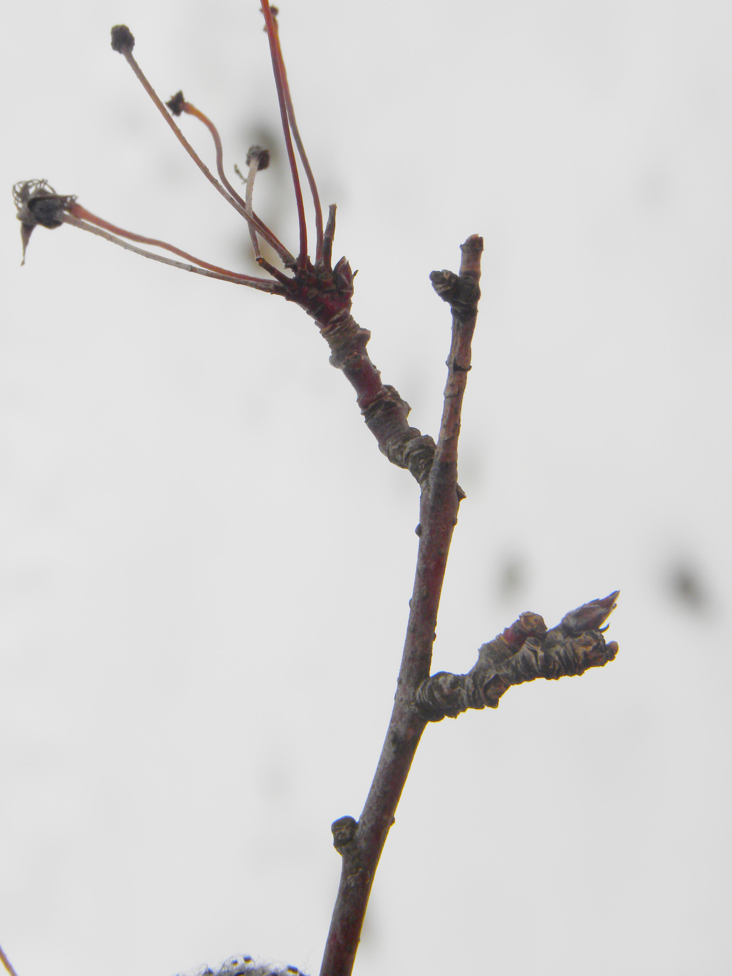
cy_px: 488
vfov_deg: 13.7
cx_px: 366
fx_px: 4060
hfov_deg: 10.3
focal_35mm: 144
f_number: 8
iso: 64
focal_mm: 25.7
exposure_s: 1/355
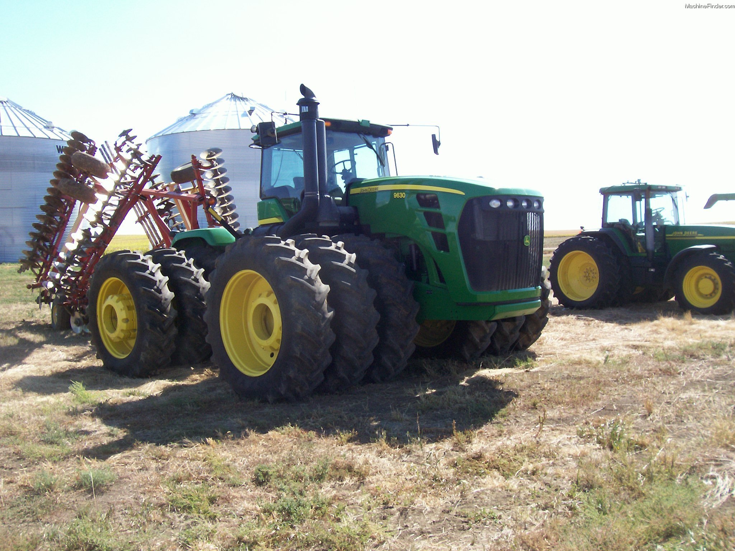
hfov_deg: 54.0
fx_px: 722
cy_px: 276
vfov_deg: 41.8
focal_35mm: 34
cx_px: 368
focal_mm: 5.6
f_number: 5.1
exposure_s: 1/233
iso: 80
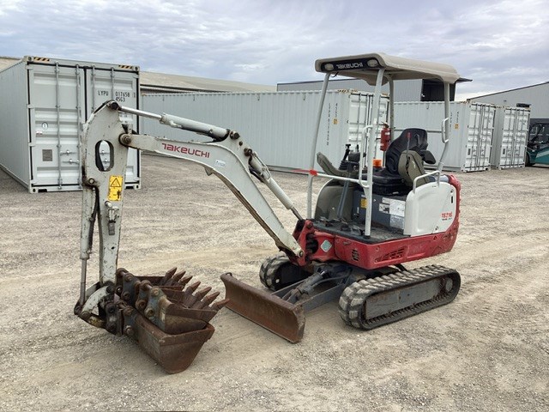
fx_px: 492
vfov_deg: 45.4
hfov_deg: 58.4
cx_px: 274
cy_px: 206
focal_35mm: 31
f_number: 2.4
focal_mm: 3.3
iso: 25
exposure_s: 1/622
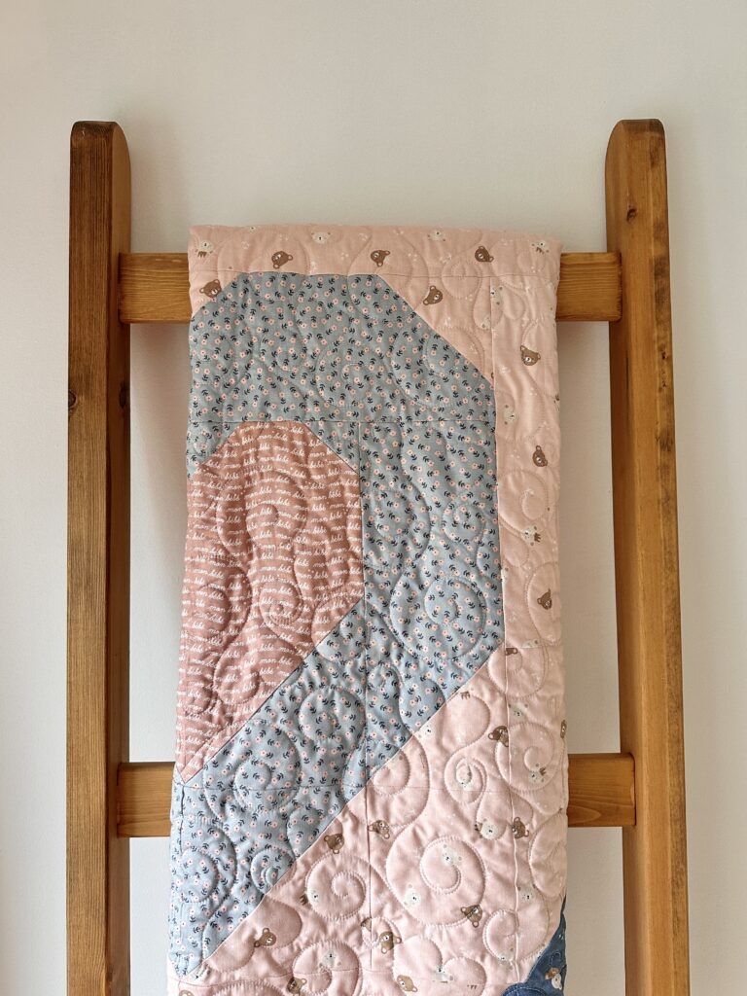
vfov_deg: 71.6
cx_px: 374
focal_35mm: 24
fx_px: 691
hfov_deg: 56.8
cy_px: 498
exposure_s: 1/73
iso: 250
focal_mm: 6.86
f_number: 1.78
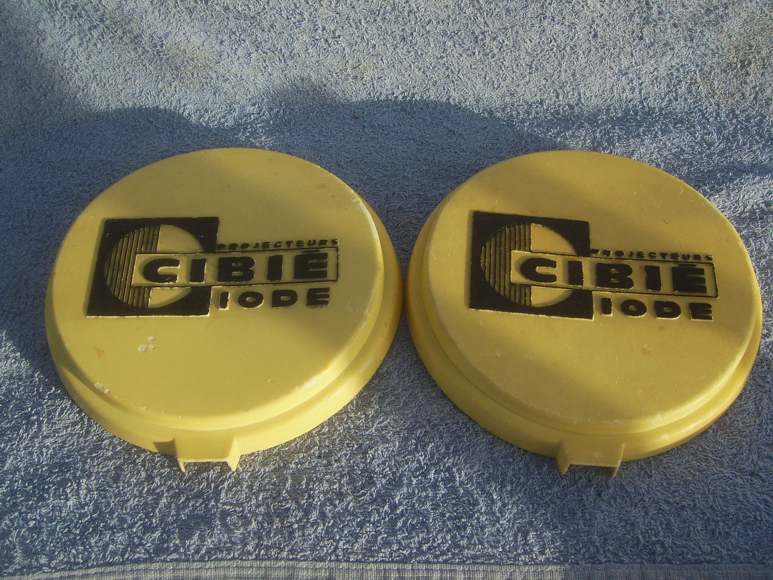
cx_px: 386
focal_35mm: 38
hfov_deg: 49.0
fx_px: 849
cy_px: 290
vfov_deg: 37.7
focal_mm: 7.8
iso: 50
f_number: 6.4
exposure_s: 1/250
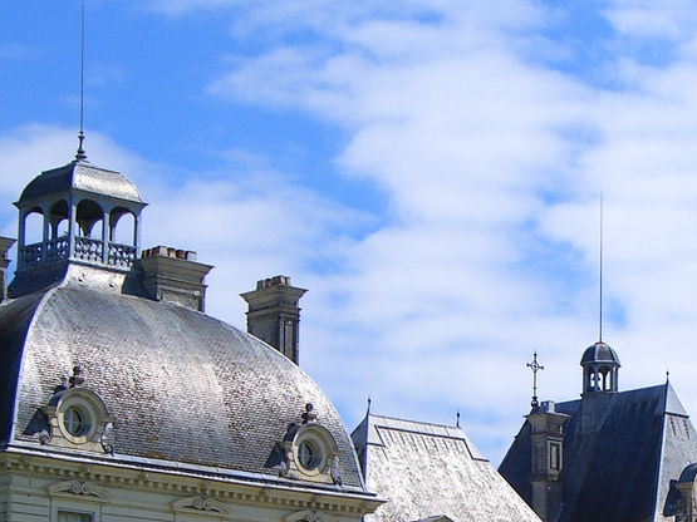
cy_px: 517
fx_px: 2979
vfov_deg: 9.9
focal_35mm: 148
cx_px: 560
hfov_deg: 13.3
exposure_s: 1/160
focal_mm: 11.8
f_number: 10
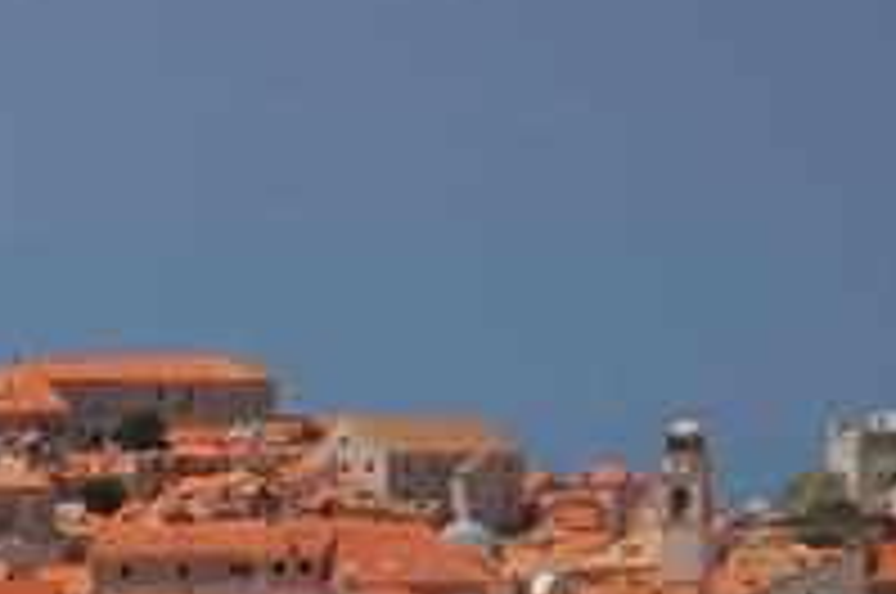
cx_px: -536
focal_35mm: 238
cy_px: 1015
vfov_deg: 5.7
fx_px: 5908
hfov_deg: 8.4
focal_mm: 45
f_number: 10
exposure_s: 1/320
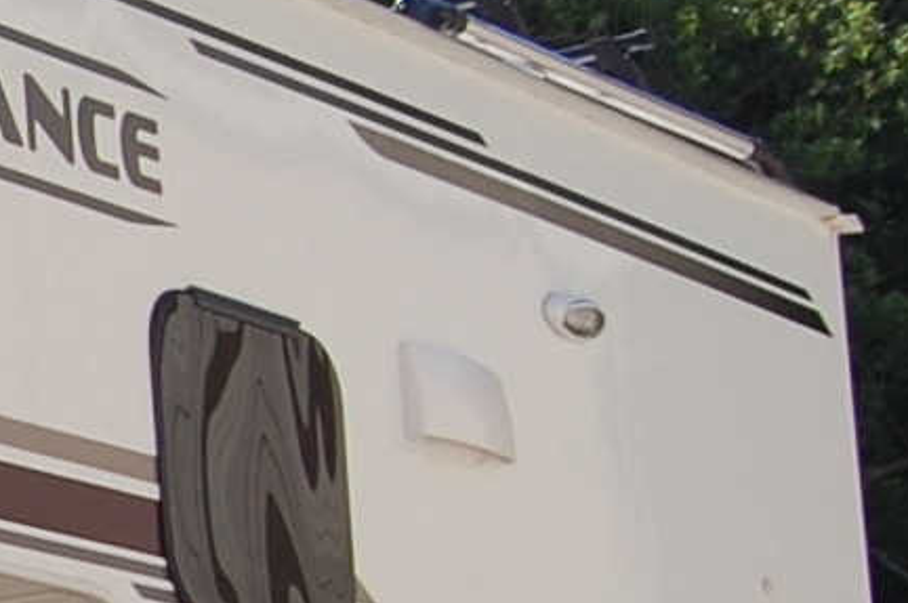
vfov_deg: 7.2
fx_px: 4736
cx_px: -1181
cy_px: 674
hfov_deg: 9.8
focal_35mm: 188
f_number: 9
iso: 200
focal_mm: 18
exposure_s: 1/320
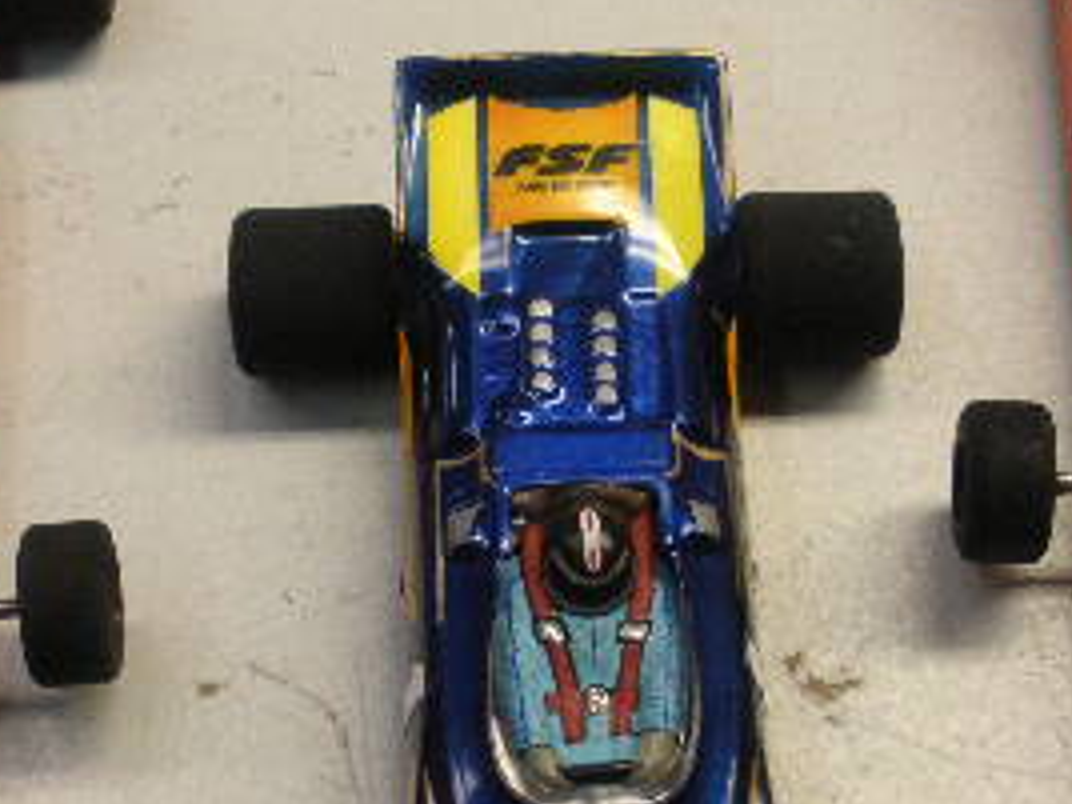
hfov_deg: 22.8
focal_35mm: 86
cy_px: 556
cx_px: 576
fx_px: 2663
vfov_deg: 17.1
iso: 240
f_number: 3.5
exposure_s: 1/60
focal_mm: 6.3
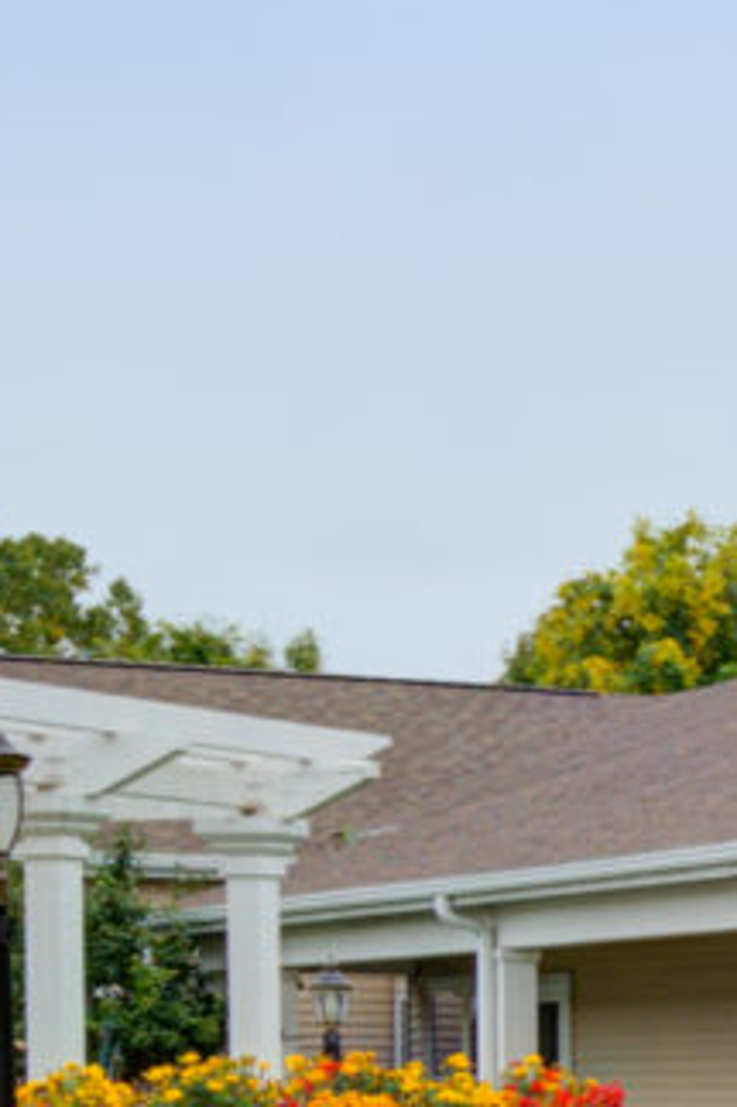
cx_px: 1985
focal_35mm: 127
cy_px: 1188
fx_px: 3904
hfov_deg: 9.2
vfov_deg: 15.7
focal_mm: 16
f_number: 9
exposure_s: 1/250
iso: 200
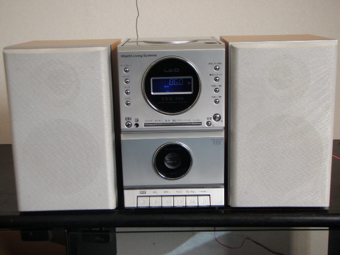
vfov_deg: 28.6
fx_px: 501
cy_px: 128
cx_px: 170
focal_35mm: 51
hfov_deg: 37.5
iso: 160
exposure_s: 1/40
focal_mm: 9.13
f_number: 4
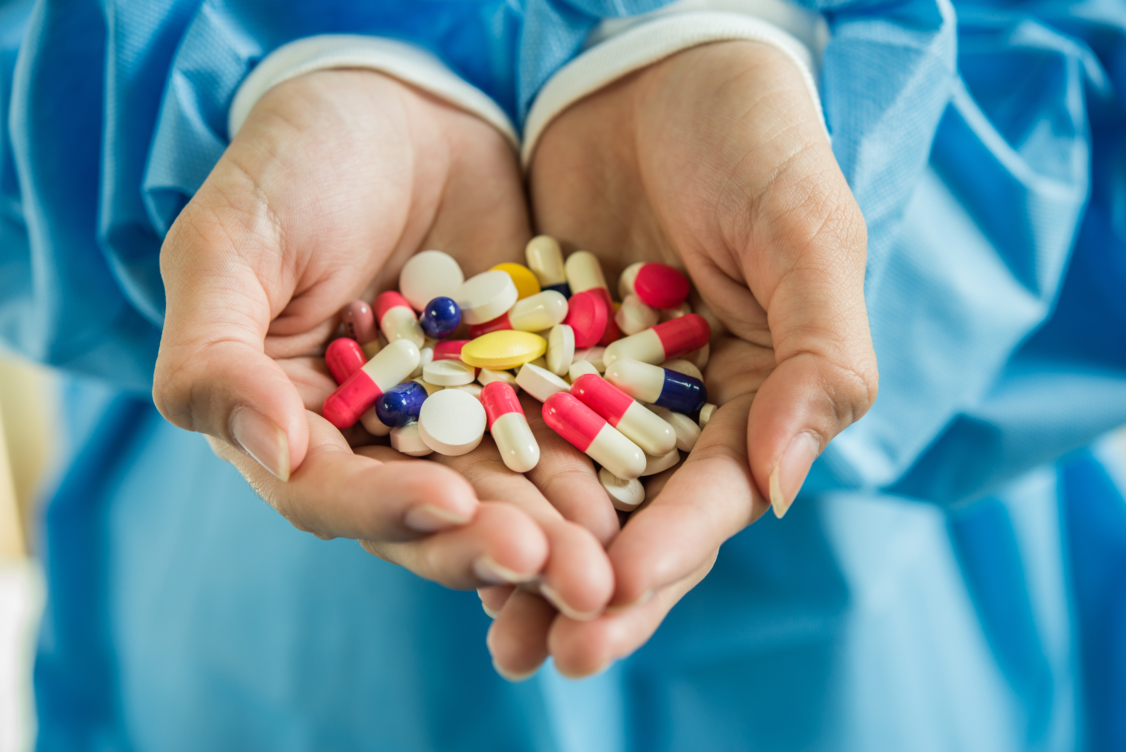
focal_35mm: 60
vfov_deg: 22.6
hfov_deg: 33.4
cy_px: 376
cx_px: 563
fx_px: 1877
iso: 250
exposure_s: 1/125
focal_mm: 60
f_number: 5
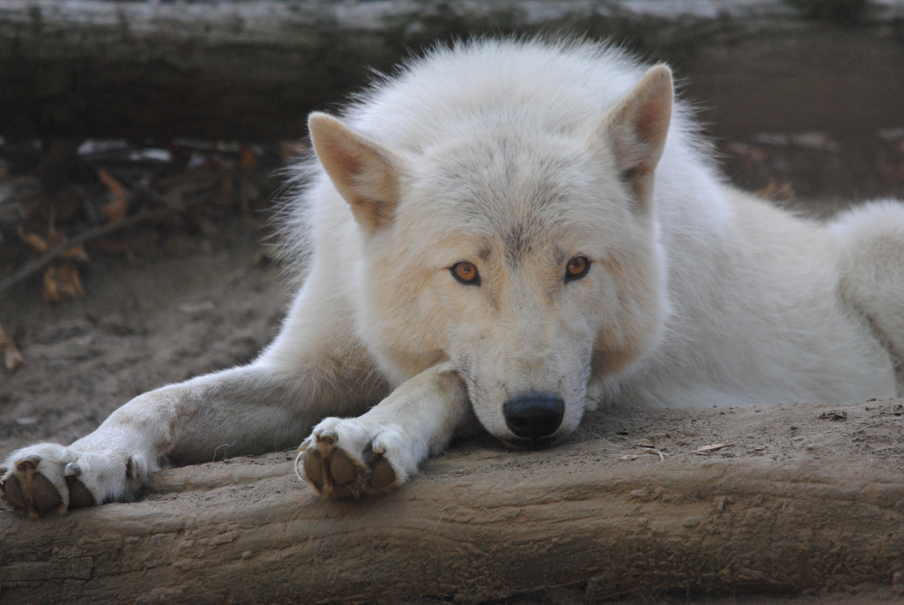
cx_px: 452
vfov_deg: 1.8
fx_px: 18857
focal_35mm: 750
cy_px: 302
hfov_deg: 2.7
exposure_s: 1/125
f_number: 6.3
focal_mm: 500
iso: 800
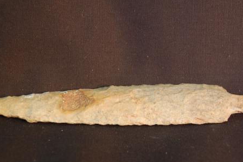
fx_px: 519
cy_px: 101
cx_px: 138
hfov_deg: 26.3
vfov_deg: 17.7
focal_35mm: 77
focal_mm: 34
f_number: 4.5
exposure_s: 1/6
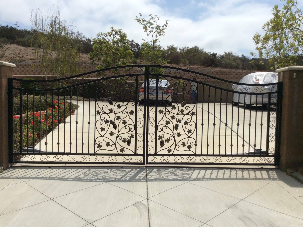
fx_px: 298
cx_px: 150
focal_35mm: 34
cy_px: 114
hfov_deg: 54.0
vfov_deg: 41.8
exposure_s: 1/3185
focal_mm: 3.3
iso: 32
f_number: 2.4
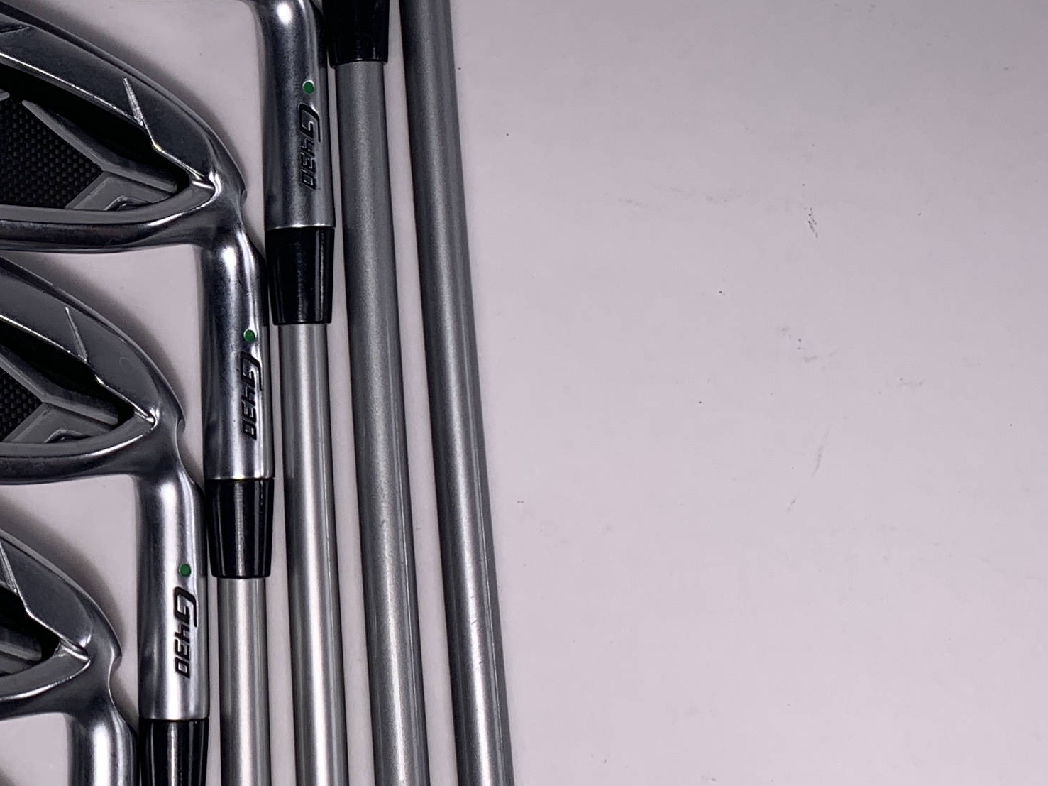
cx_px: -15
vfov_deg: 20.6
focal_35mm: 71
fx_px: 2149
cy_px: 231
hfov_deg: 25.9
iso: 25
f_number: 1.8
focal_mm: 4.25
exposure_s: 1/336
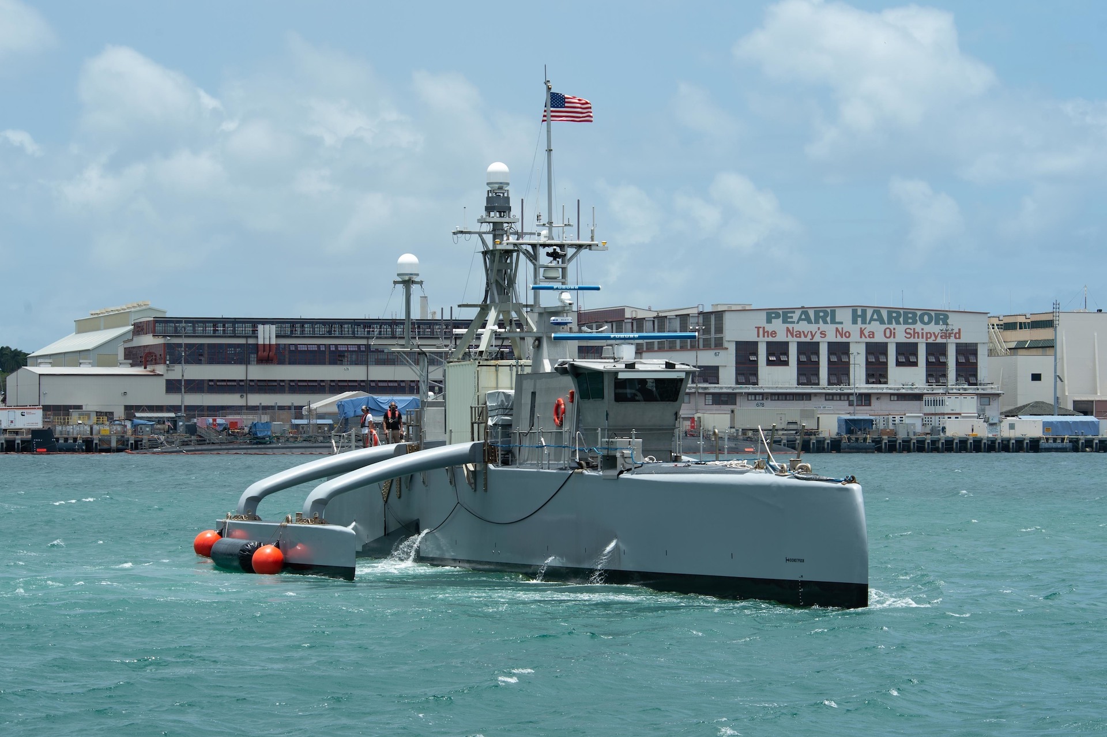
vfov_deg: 11.8
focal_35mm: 116
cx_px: 554
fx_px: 3565
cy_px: 368
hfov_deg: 17.7
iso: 80
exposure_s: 1/160
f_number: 14
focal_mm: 116
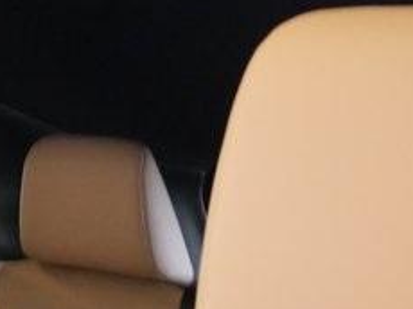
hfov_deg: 16.4
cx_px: -250
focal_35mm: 107
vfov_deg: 12.4
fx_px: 1275
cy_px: -273
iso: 3200
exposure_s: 1/8
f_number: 3.5
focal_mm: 12
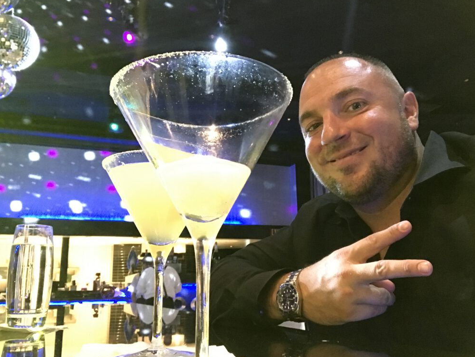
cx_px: 243
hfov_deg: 55.3
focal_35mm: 33
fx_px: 453
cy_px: 178
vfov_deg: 43.0
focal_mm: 2.87
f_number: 2.2
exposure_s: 1/15
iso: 640
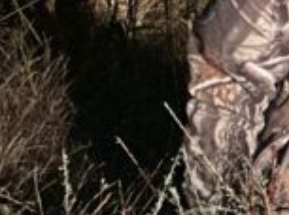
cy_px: 168
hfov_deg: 10.0
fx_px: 1566
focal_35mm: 188
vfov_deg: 7.9
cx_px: 497
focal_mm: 3.99
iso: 640
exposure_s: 1/27
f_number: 1.8
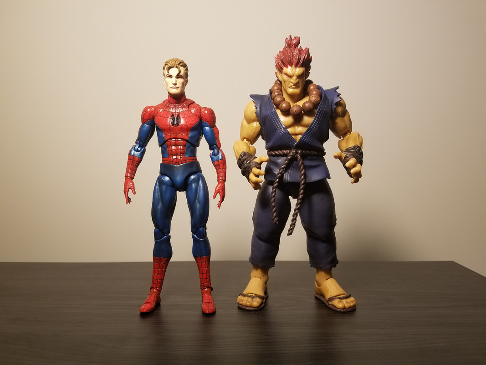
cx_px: 243
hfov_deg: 67.3
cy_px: 182
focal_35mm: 26
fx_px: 365
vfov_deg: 53.1
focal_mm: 4.2
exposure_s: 1/60
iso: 64
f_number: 1.7
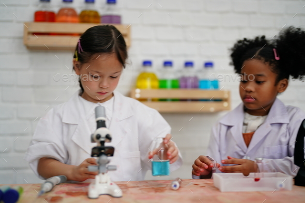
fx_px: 423
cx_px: 152
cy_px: 102
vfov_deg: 27.0
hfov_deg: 39.6
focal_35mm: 50
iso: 200
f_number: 1.4
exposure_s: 1/160
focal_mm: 50
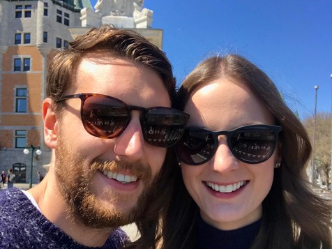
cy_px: 161
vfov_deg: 33.4
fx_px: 412
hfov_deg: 43.9
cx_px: 167
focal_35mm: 43
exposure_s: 1/935
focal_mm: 2.87
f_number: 2.2
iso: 25
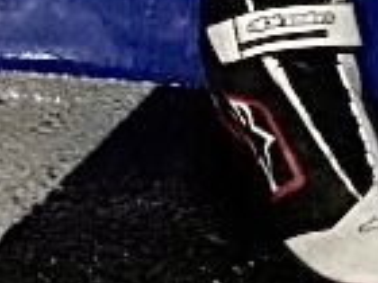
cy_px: -1523
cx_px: -258
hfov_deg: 5.3
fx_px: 4062
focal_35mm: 372
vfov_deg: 3.4
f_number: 2.8
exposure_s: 1/250
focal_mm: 34
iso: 5000
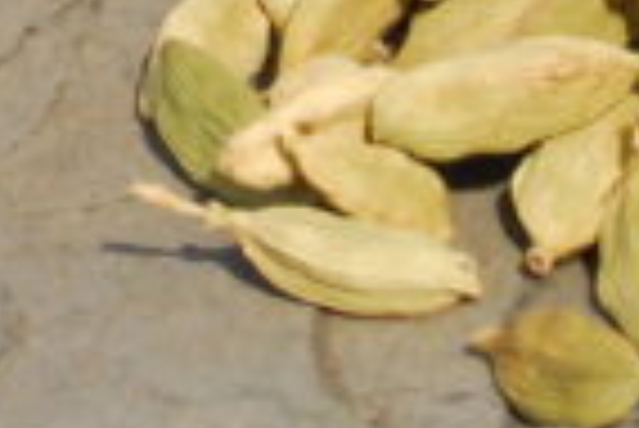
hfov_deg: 5.4
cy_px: -989
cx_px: -90
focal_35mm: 379
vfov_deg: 3.5
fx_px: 6727
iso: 800
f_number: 13
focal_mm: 35
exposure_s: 1/800
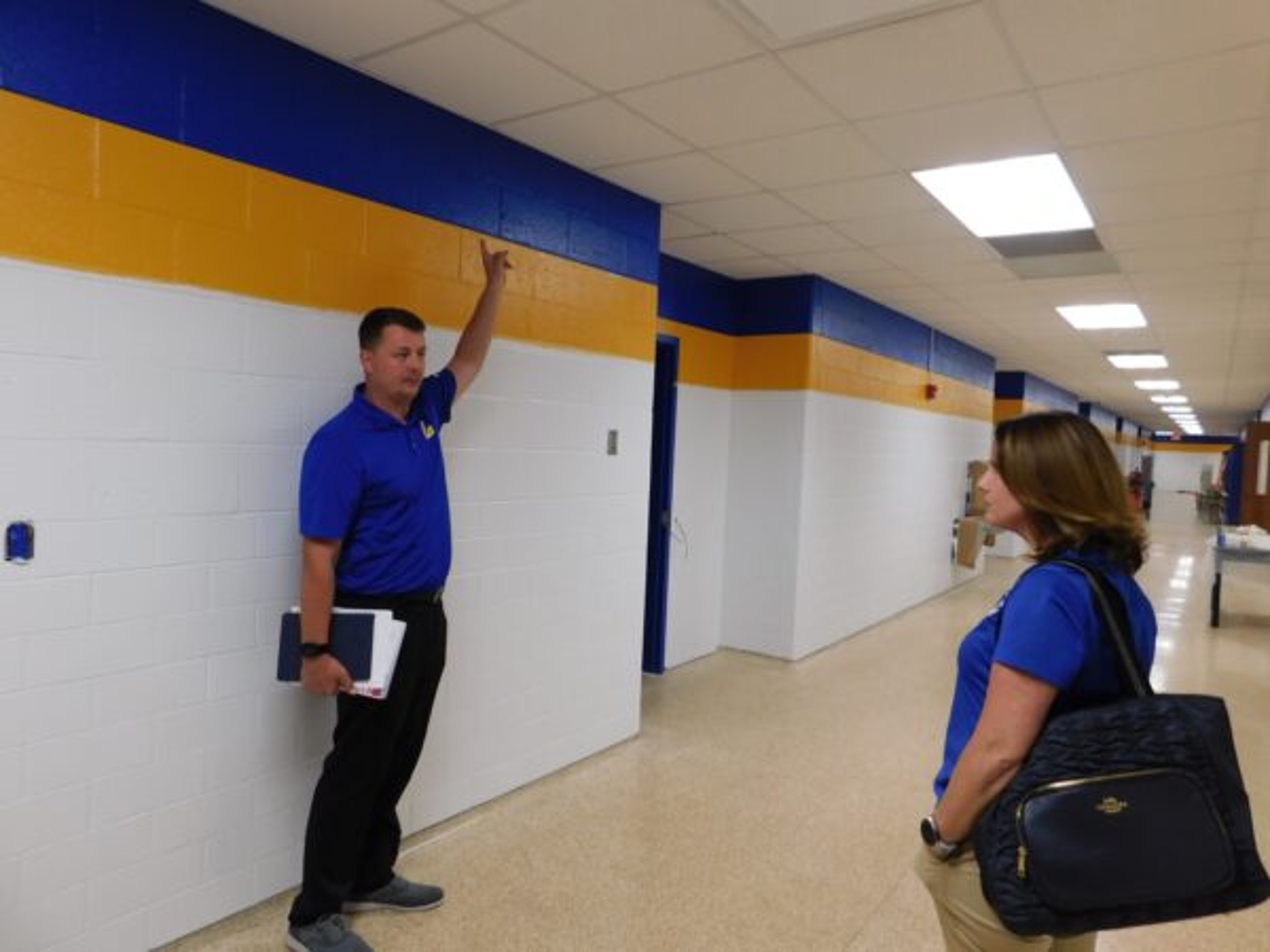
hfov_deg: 73.9
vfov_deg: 58.9
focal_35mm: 23
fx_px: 844
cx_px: 635
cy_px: 476
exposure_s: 1/30
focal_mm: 4
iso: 140
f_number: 3
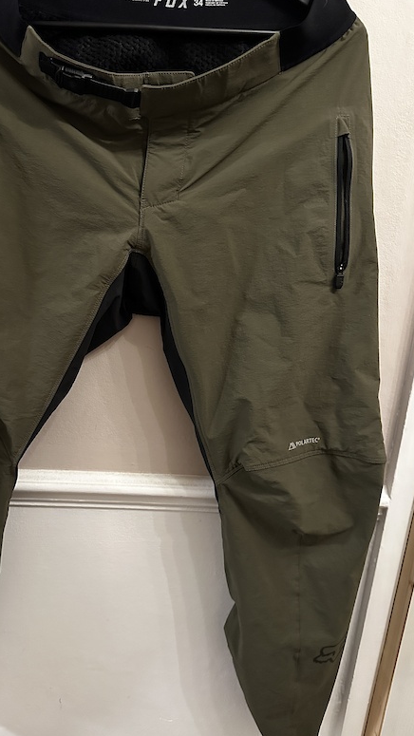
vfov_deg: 69.9
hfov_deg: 42.4
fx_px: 527
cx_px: 144
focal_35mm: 27
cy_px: 367
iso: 1000
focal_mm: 6.86
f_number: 1.78
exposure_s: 1/33
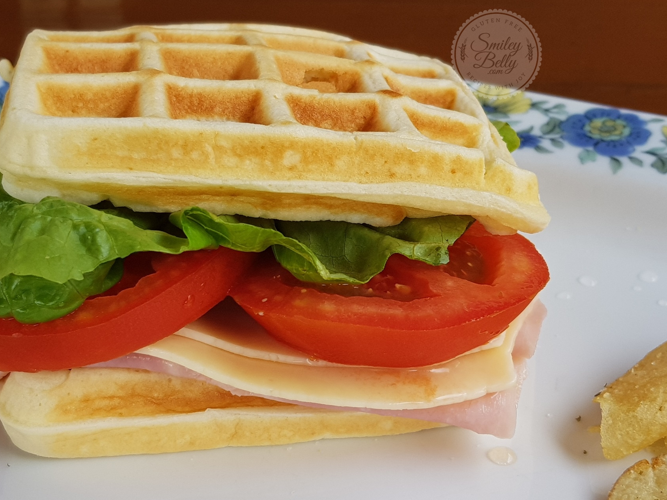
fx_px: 597
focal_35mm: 31
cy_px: 287
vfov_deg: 45.3
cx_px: 298
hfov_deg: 58.2
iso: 40
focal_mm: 4.3
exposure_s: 1/247
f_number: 1.7
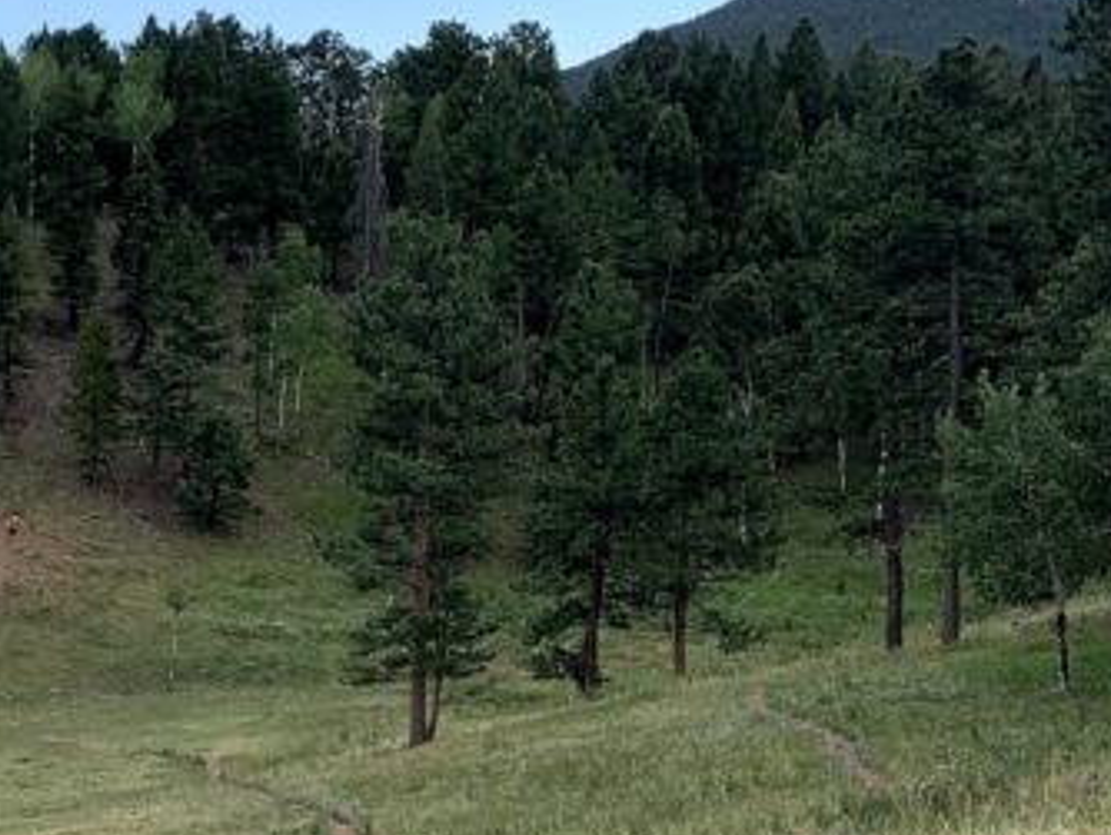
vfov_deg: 26.0
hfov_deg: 31.9
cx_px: 23
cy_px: 556
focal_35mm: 56
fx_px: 1799
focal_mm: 4.25
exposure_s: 1/1447
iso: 25
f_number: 1.8
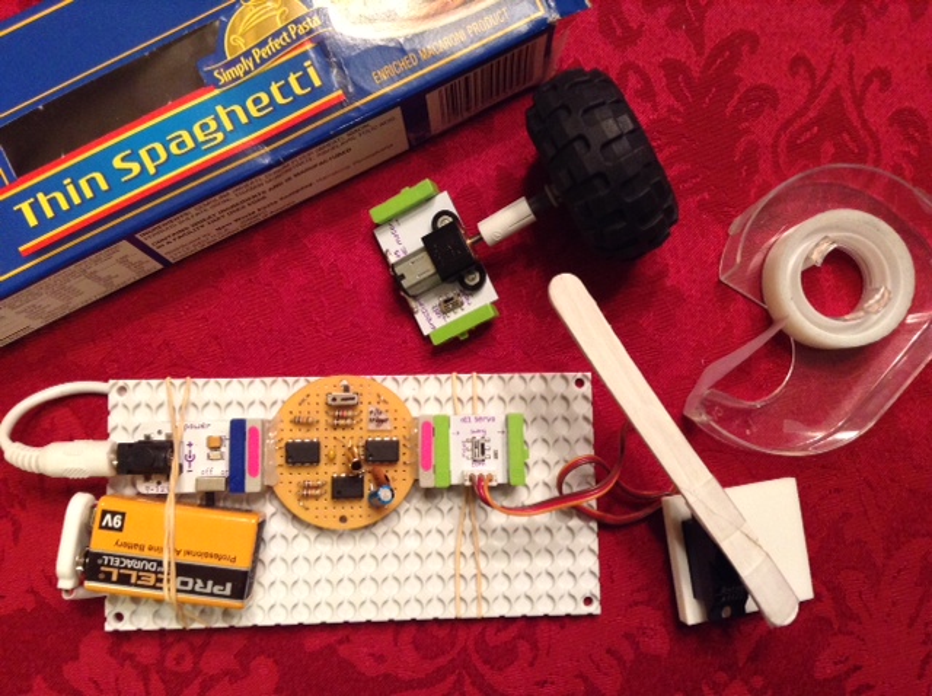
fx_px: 887
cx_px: 466
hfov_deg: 55.4
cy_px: 348
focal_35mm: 33
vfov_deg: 42.8
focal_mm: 3.3
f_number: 2.4
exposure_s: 1/24
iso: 160
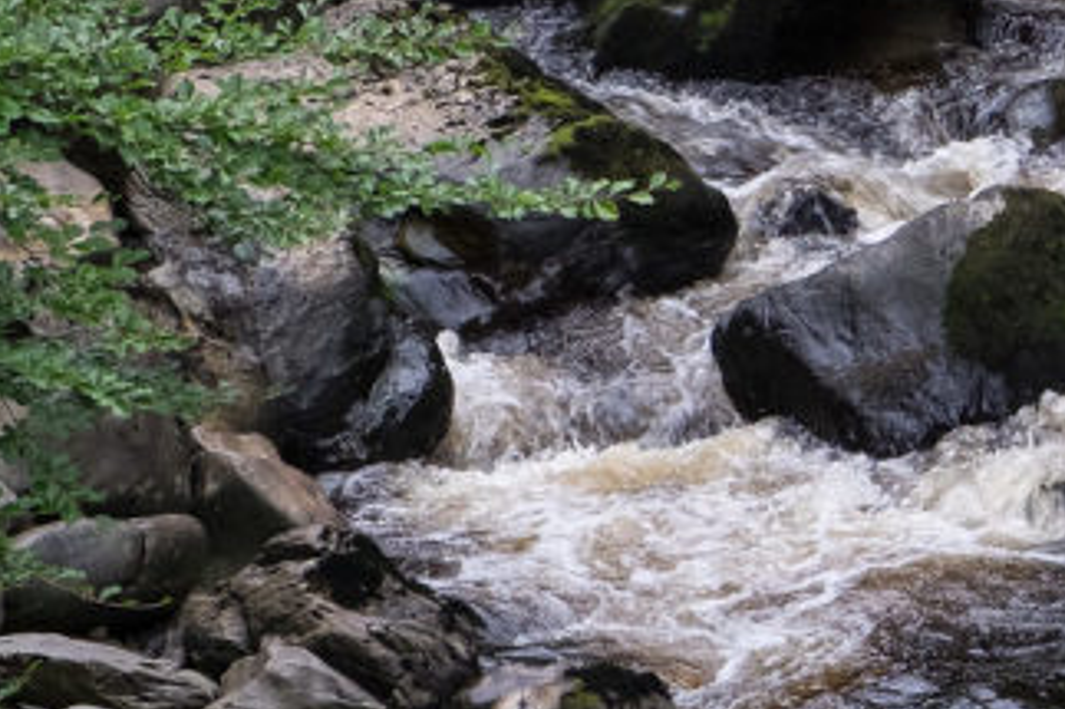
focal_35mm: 256
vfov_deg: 5.4
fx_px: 7569
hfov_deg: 7.9
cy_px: 246
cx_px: 1415
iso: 500
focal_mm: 46.3
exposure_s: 1/60
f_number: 8
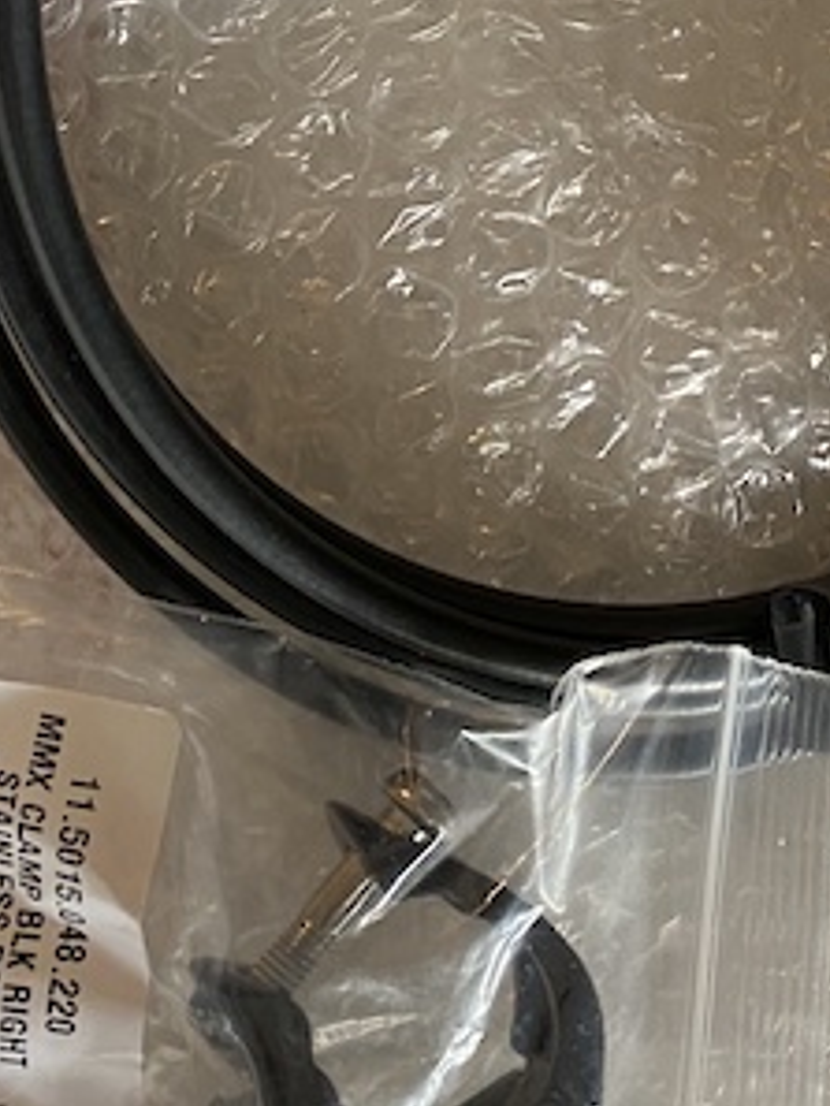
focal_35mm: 70
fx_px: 2236
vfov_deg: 25.9
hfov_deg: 20.5
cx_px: 774
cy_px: -78
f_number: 1.8
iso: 200
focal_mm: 4.25
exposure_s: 1/60
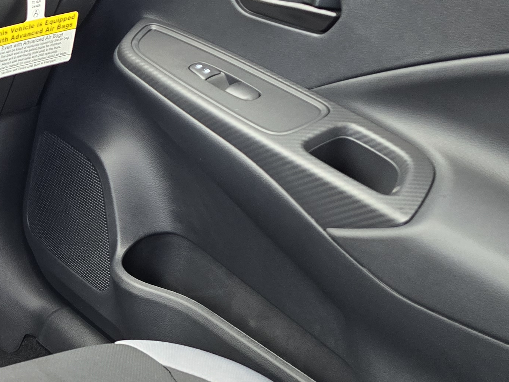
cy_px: 264
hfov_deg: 24.4
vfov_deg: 21.8
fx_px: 985
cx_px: -194
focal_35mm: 67
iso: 125
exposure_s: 1/180
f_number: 1.7
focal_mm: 6.3
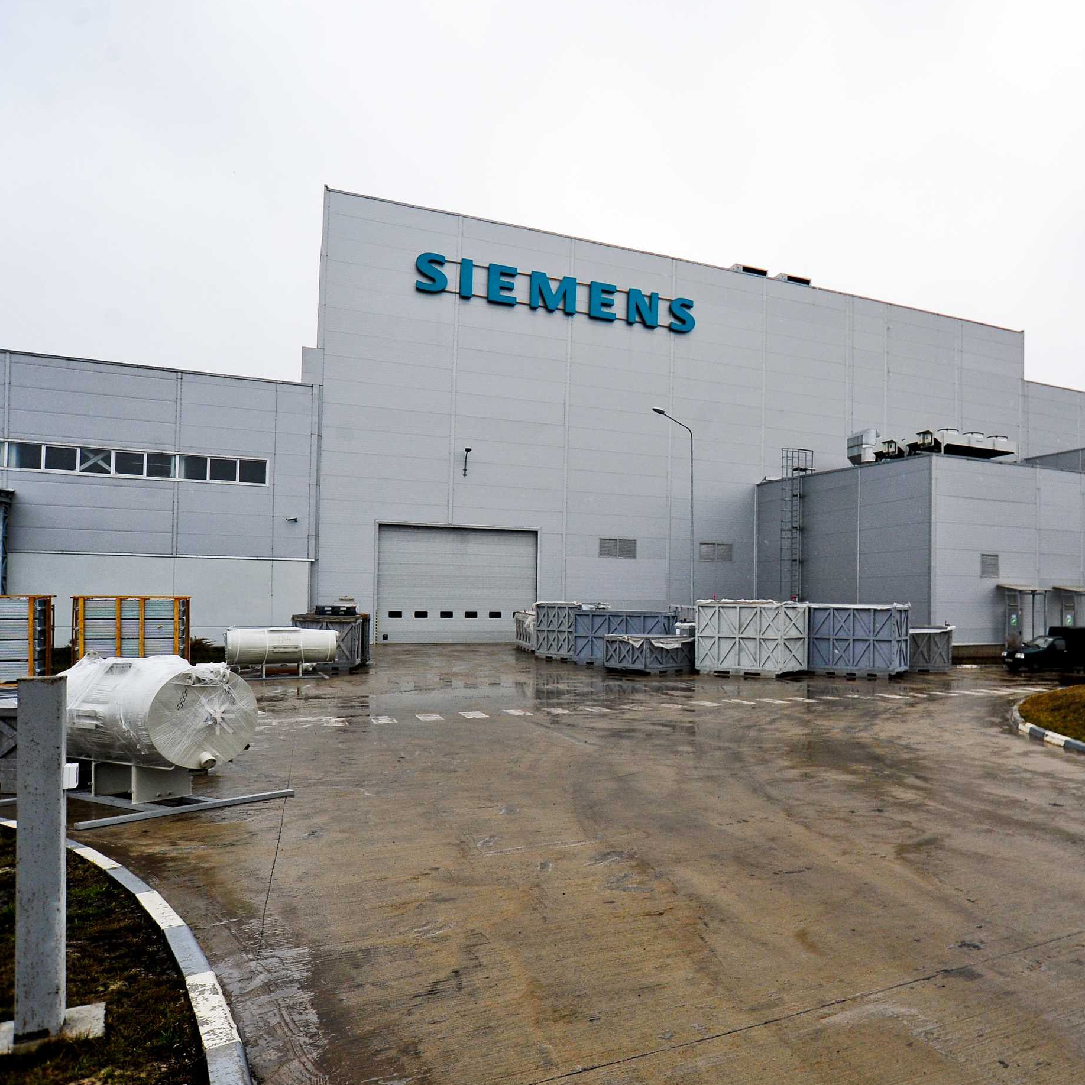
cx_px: 820
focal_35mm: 25
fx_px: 887
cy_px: 567
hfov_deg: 59.4
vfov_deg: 62.9
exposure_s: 1/1600
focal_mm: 18
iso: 800
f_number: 6.3
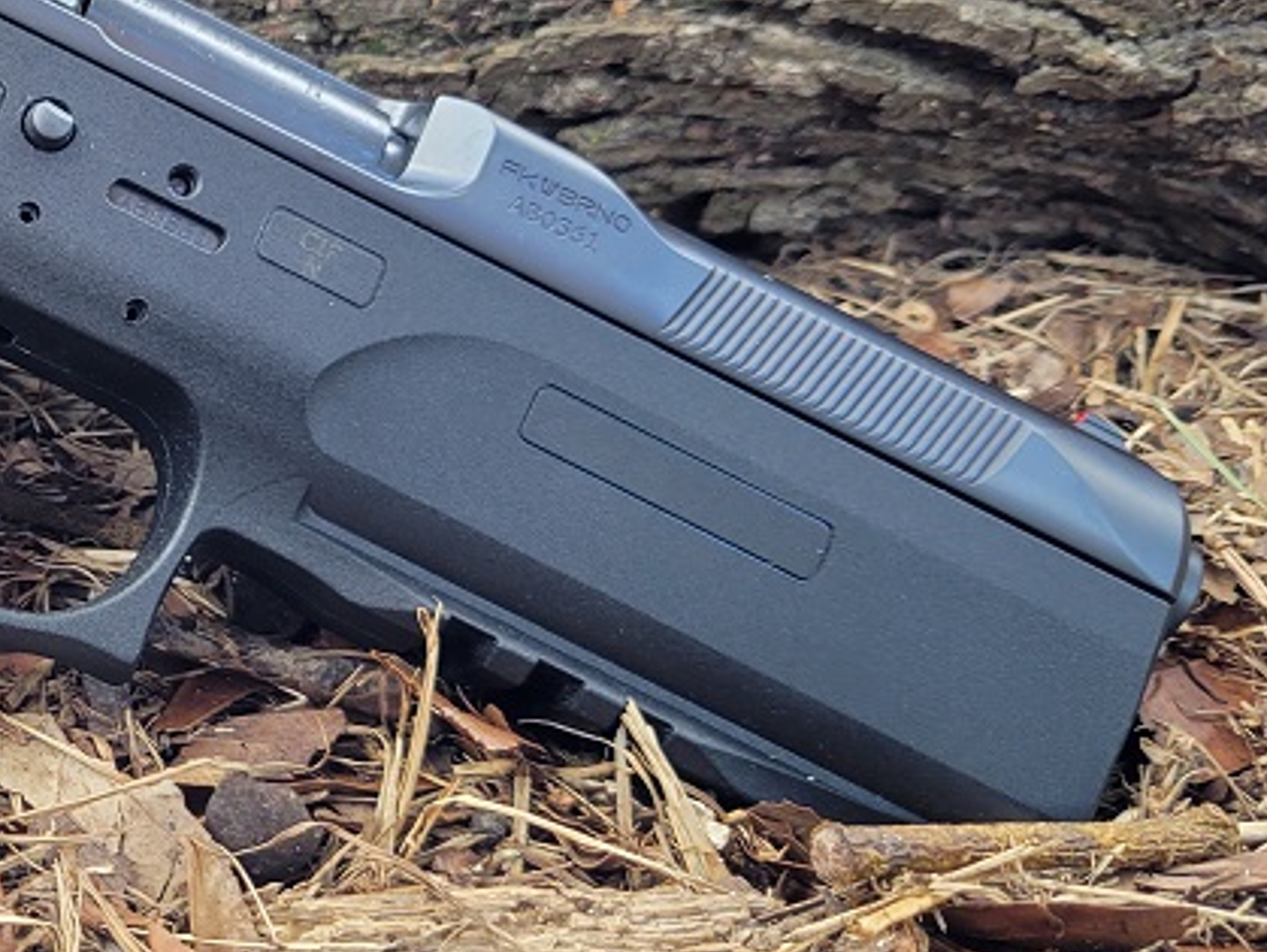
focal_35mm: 62
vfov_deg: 23.6
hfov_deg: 28.4
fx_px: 2271
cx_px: -124
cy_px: 375
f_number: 1.8
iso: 64
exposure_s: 1/119
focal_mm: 5.4
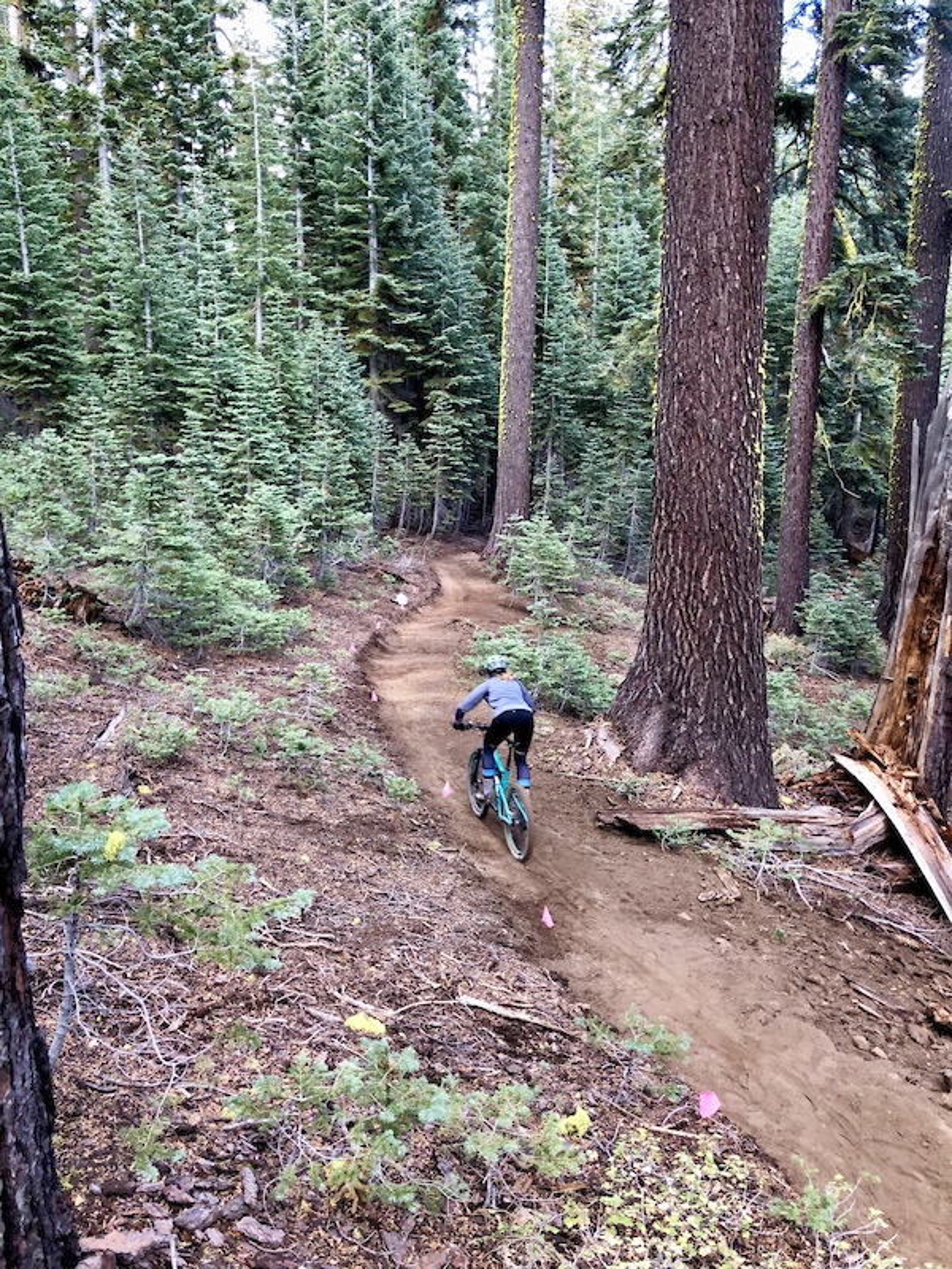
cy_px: 634
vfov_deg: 63.4
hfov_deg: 49.7
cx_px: 476
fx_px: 1027
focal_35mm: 28
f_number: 1.8
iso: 100
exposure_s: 1/120
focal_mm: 4
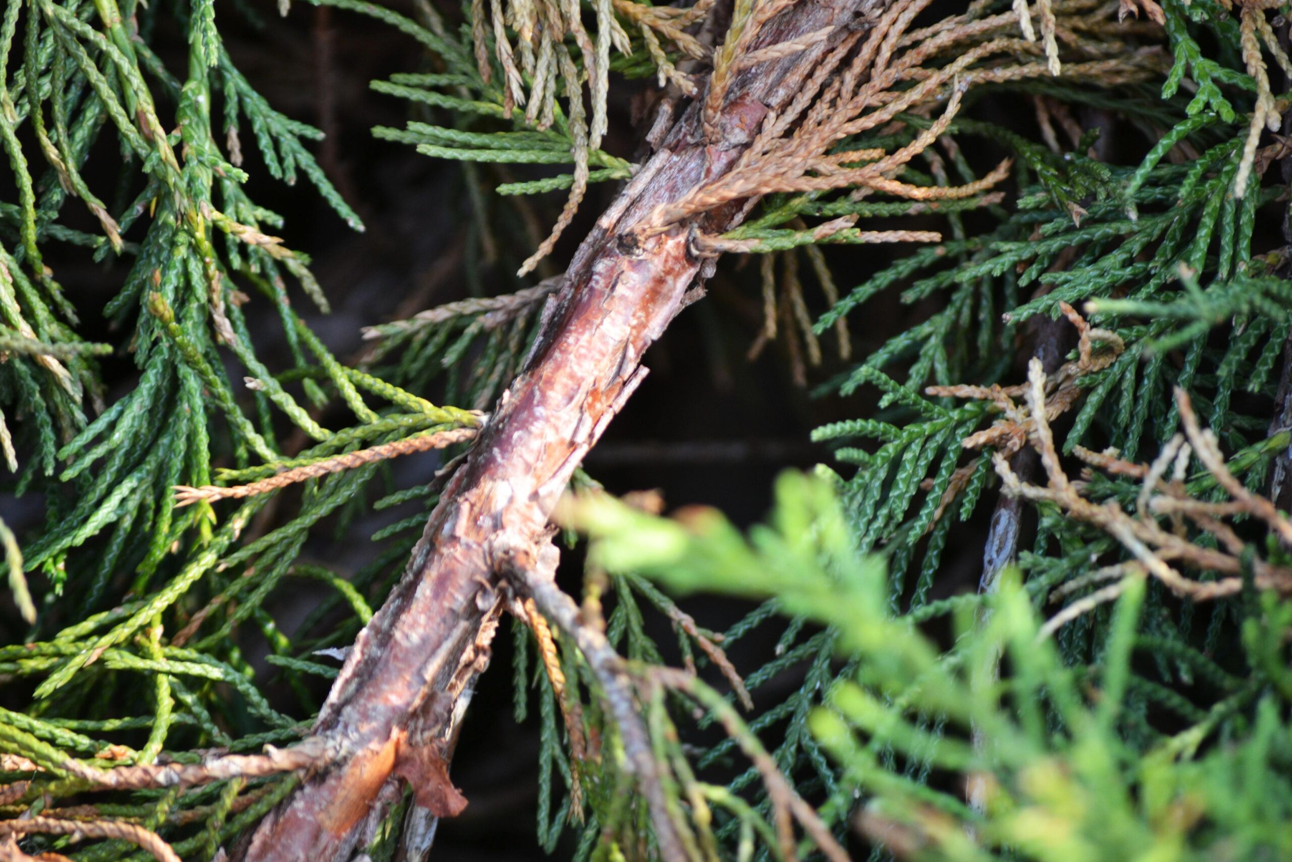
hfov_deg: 6.9
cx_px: 646
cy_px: 431
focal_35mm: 300
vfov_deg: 4.6
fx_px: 10766
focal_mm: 200
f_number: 5.6
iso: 400
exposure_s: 1/250
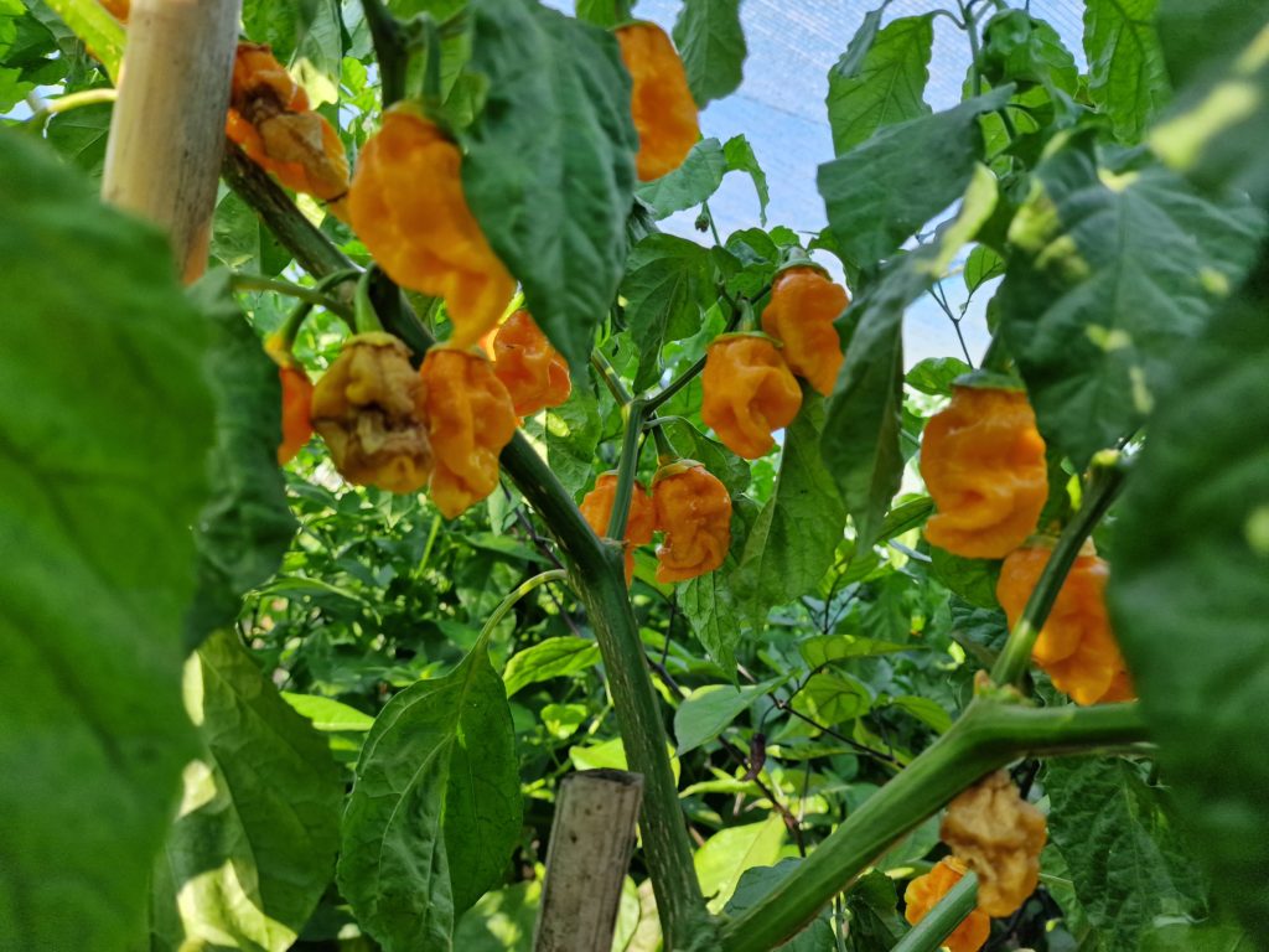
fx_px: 843
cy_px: 476
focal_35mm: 23
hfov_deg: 73.9
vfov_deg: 58.9
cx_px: 634
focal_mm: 6.4
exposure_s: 1/180
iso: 50
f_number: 1.8
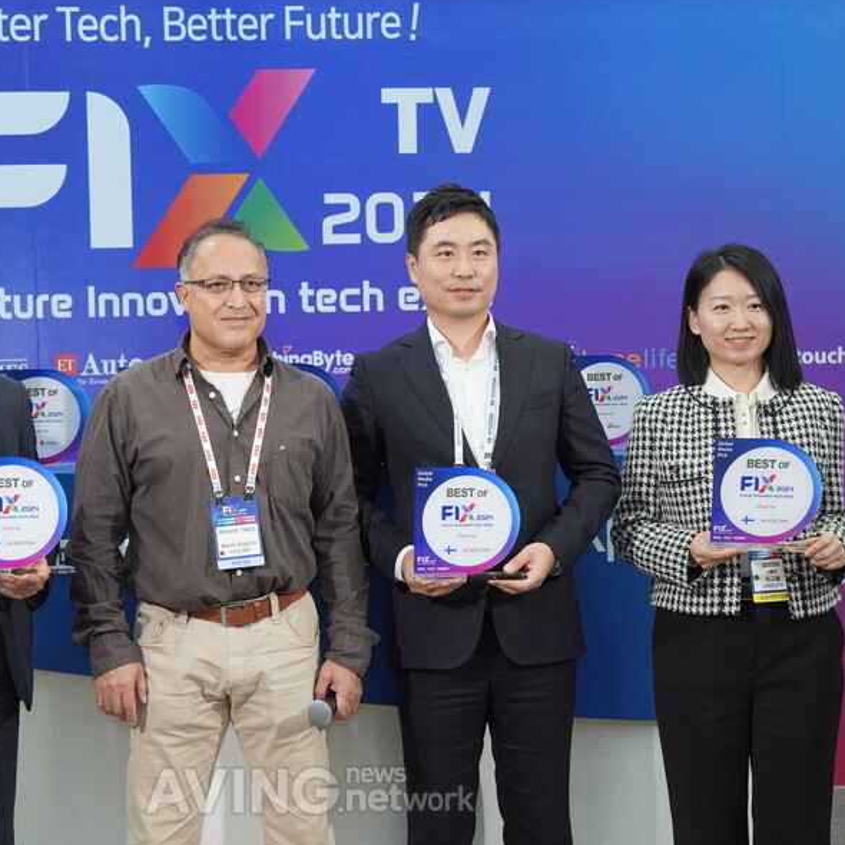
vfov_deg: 20.9
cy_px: 394
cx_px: 289
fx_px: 2292
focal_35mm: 83
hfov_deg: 20.8
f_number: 4
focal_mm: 40
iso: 800
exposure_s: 1/160
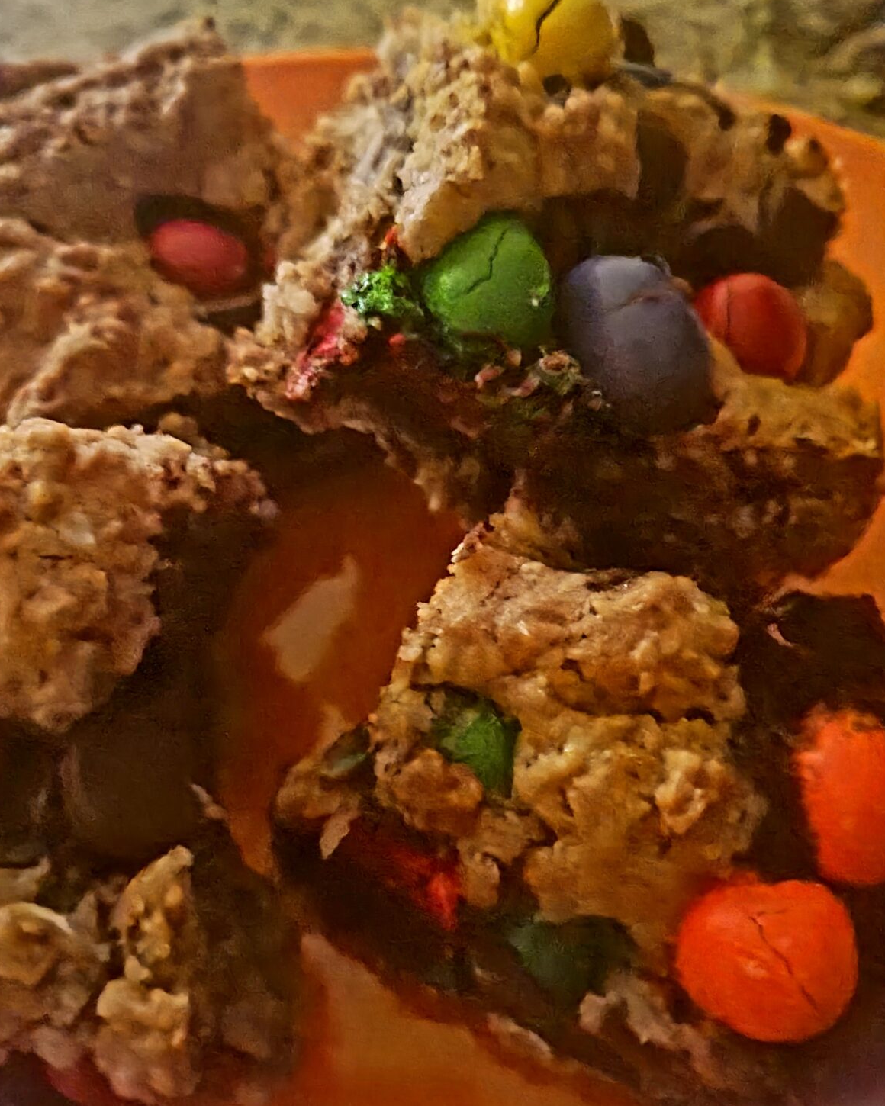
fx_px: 917
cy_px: 529
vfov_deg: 62.2
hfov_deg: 51.5
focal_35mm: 28
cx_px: 436
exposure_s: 1/8
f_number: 1.8
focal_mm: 5.4
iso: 3200
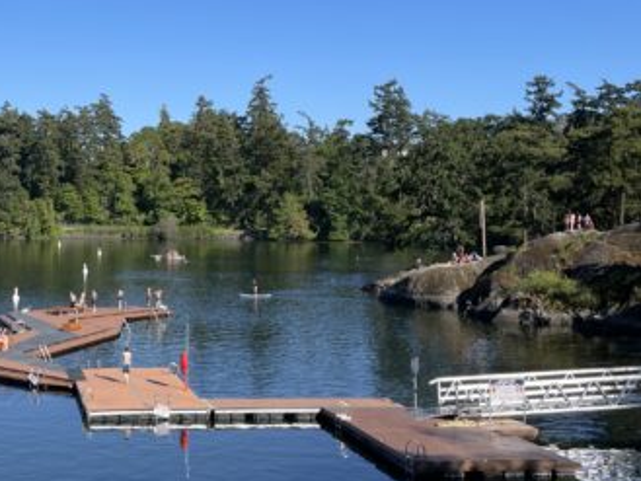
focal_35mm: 55
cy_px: 218
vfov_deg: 26.6
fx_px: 1019
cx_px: 105
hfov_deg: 33.6
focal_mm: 4.2
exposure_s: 1/3125
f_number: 1.6
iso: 32
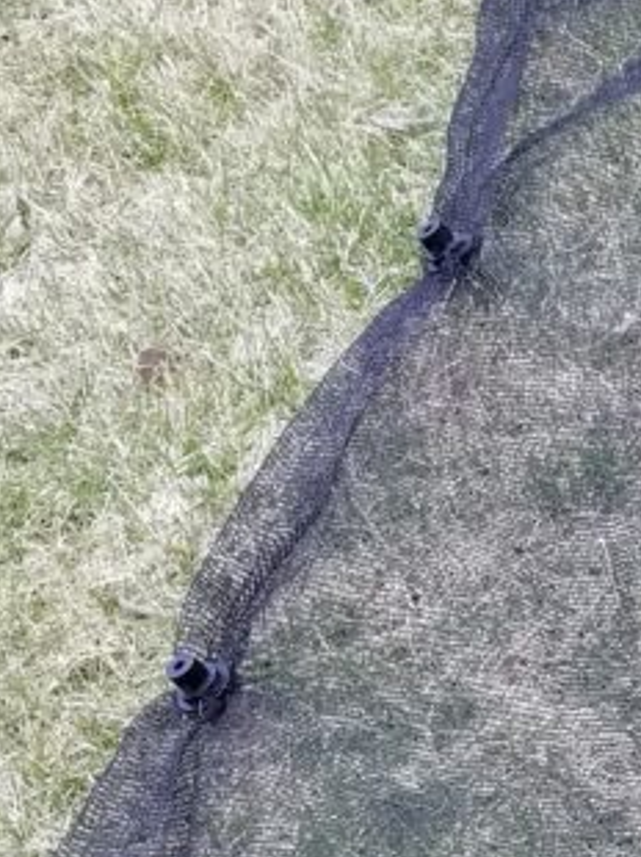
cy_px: 1073
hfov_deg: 9.8
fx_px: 3189
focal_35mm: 129
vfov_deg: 14.7
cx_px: 1666
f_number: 1.7
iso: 50
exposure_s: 1/372
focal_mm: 4.25
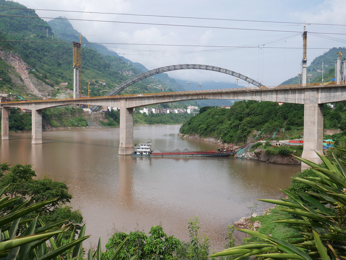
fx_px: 380
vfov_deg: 37.7
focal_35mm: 38
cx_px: 173
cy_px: 130
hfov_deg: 49.0
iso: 200
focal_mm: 19
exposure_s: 1/400
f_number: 9
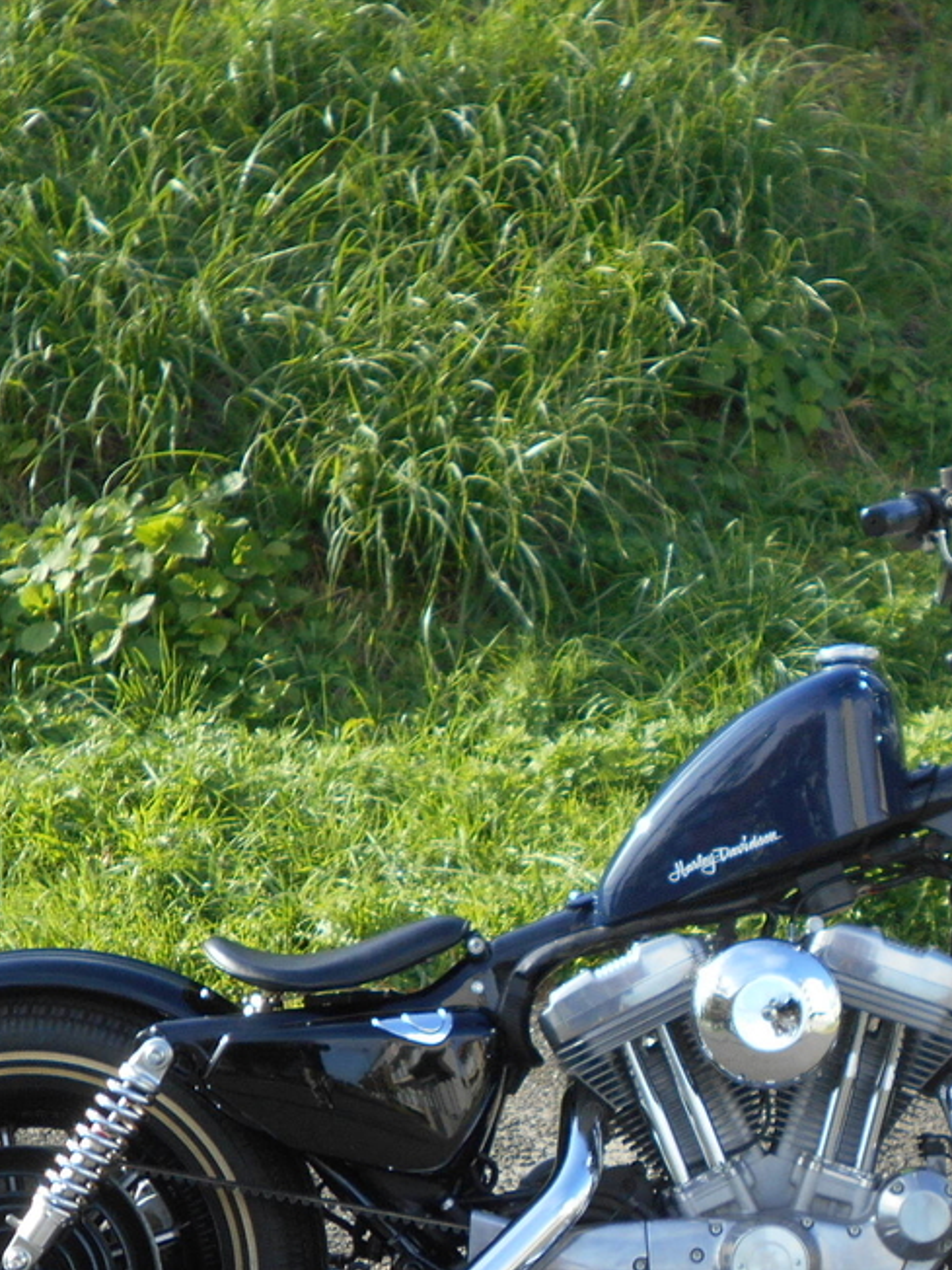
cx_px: 681
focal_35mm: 92
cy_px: 832
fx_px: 3374
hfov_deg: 16.0
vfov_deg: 21.2
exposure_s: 1/250
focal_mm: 8.8
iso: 110
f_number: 4.5
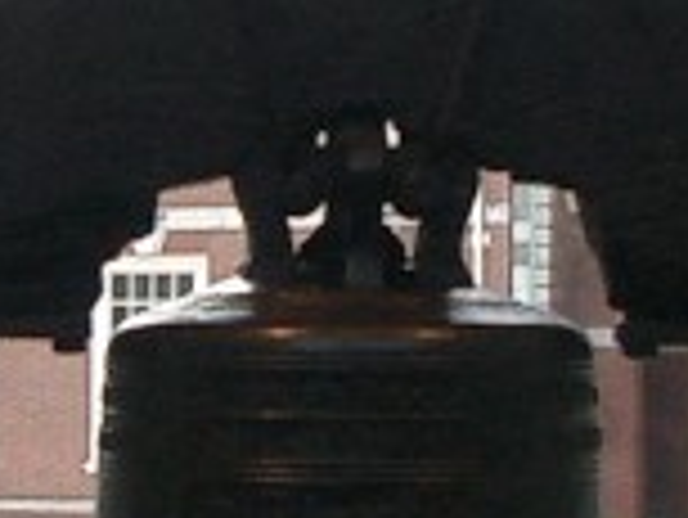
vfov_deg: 6.4
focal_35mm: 234
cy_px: 279
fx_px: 4654
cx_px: 198
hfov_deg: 8.4
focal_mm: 5.8
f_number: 2.6
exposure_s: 1/250
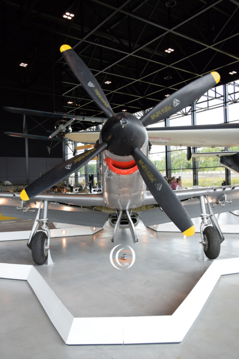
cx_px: 120
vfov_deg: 67.4
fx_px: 269
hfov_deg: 47.9
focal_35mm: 27
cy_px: 180
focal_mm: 18
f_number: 5.6
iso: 320
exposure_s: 1/60
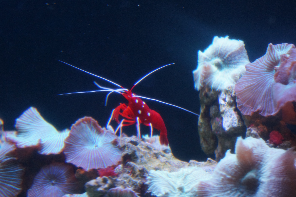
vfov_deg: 16.5
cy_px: 98
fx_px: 678
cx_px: 148
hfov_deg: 24.6
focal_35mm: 82
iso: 800
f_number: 5.6
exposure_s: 1/50
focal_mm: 55
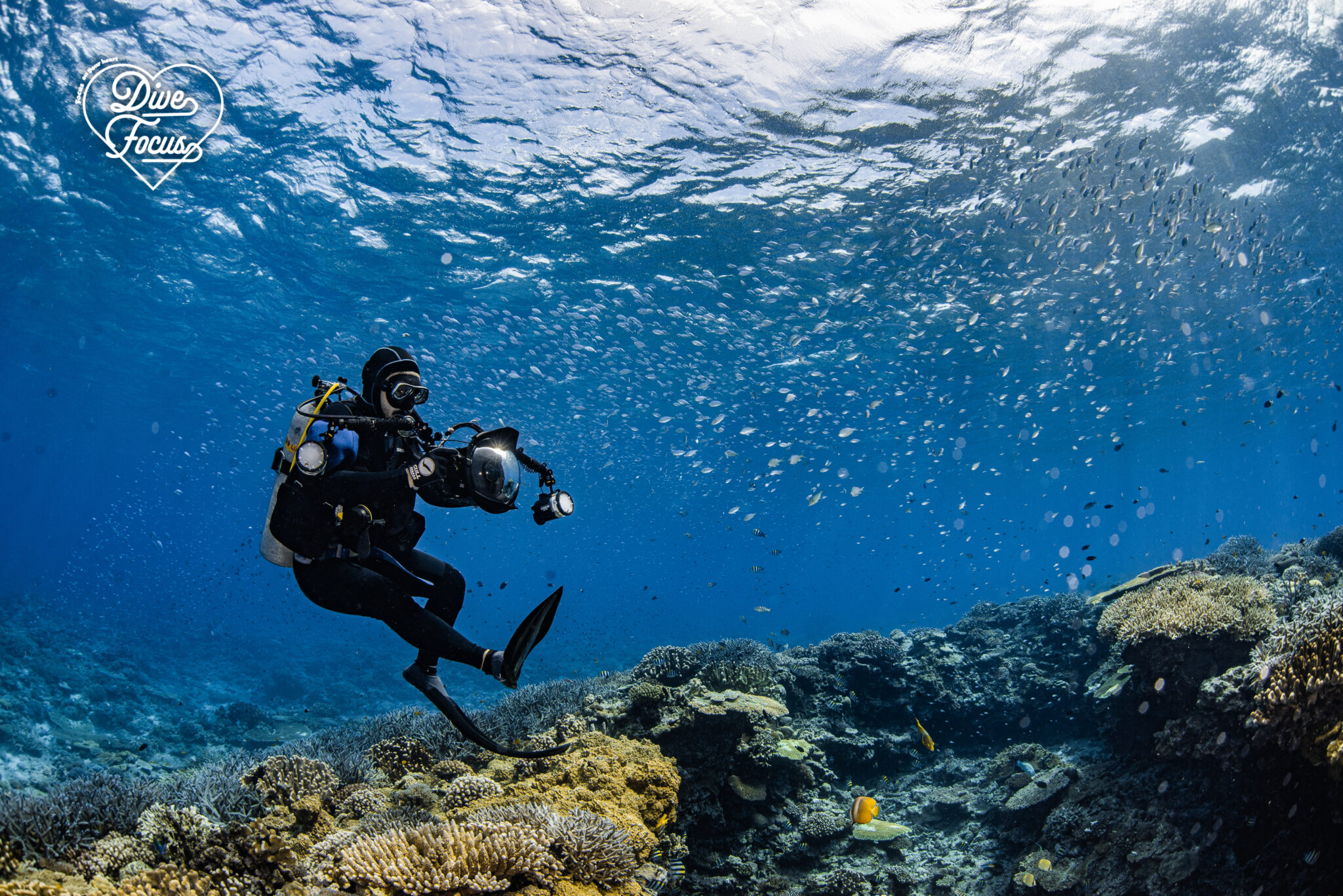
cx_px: 672
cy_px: 448
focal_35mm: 15
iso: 200
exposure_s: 1/250
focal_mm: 15
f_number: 10
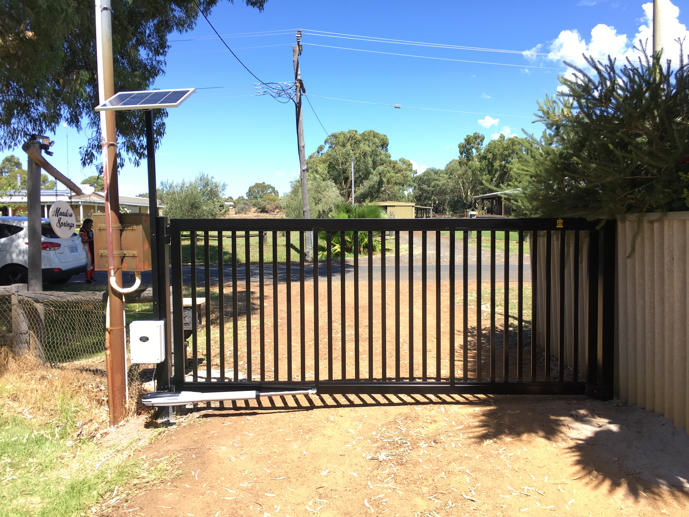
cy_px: 258
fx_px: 577
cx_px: 344
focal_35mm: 29
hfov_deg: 61.7
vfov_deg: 48.2
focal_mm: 4.15
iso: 25
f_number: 2.2
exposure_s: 1/569
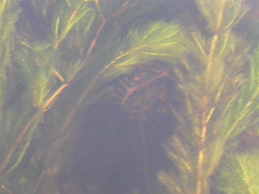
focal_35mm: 218
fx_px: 1632
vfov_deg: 6.8
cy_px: 99
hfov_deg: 9.0
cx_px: 45
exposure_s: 1/60
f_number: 3.3
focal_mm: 6.3
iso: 64
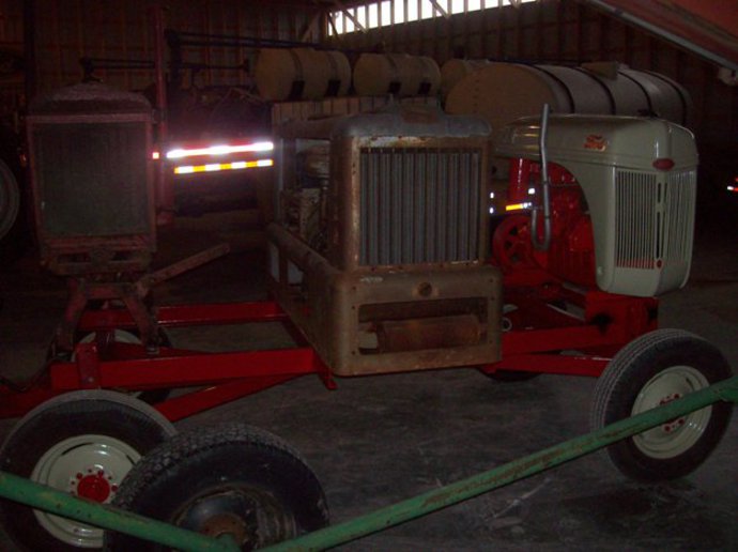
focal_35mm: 36
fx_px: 767
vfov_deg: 39.6
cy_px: 276
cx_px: 369
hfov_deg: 51.4
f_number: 2.7
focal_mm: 6
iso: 140
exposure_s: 1/64
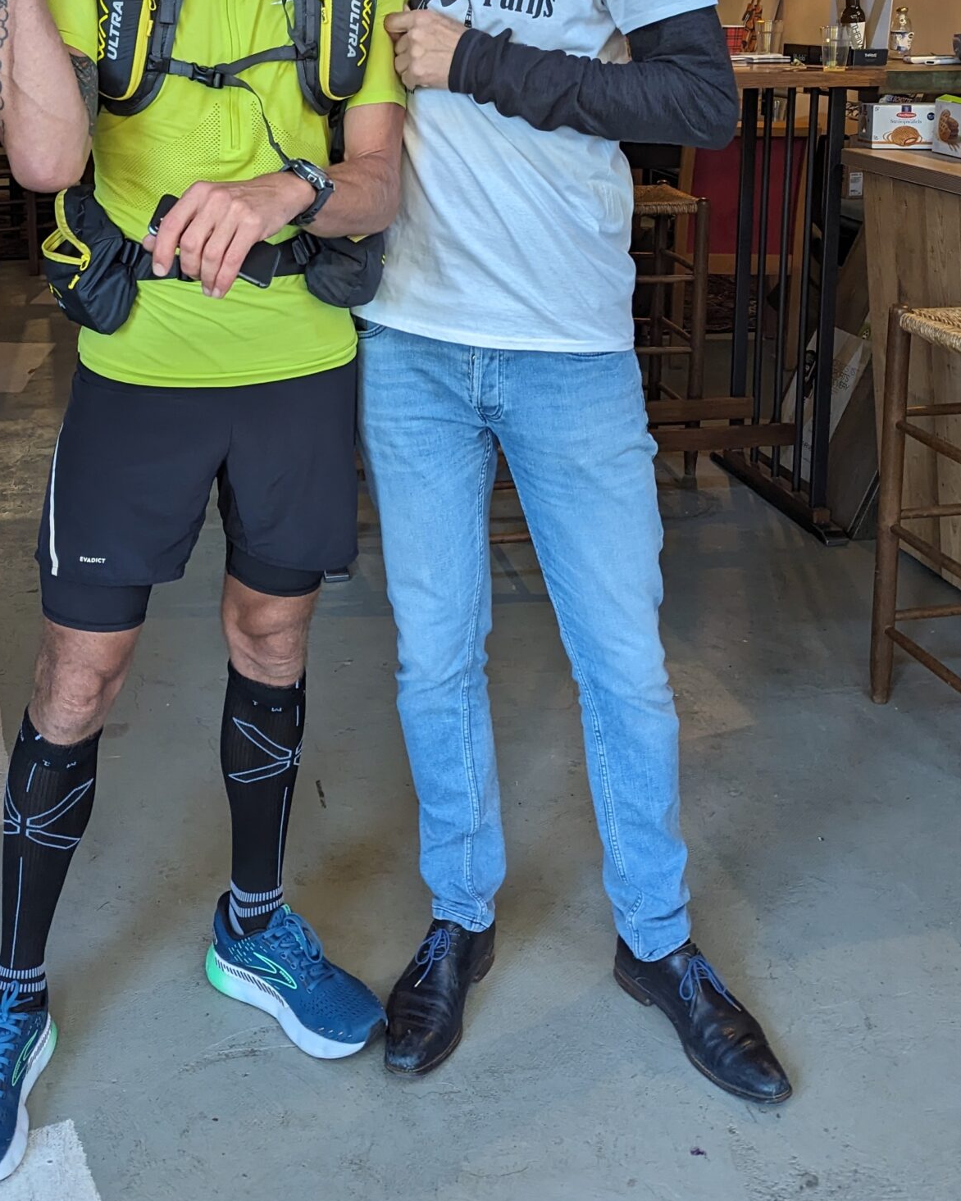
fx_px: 1458
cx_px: 360
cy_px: 215
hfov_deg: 36.3
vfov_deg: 42.5
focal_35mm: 41
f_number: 1.9
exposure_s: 1/93
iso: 572
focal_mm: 6.8
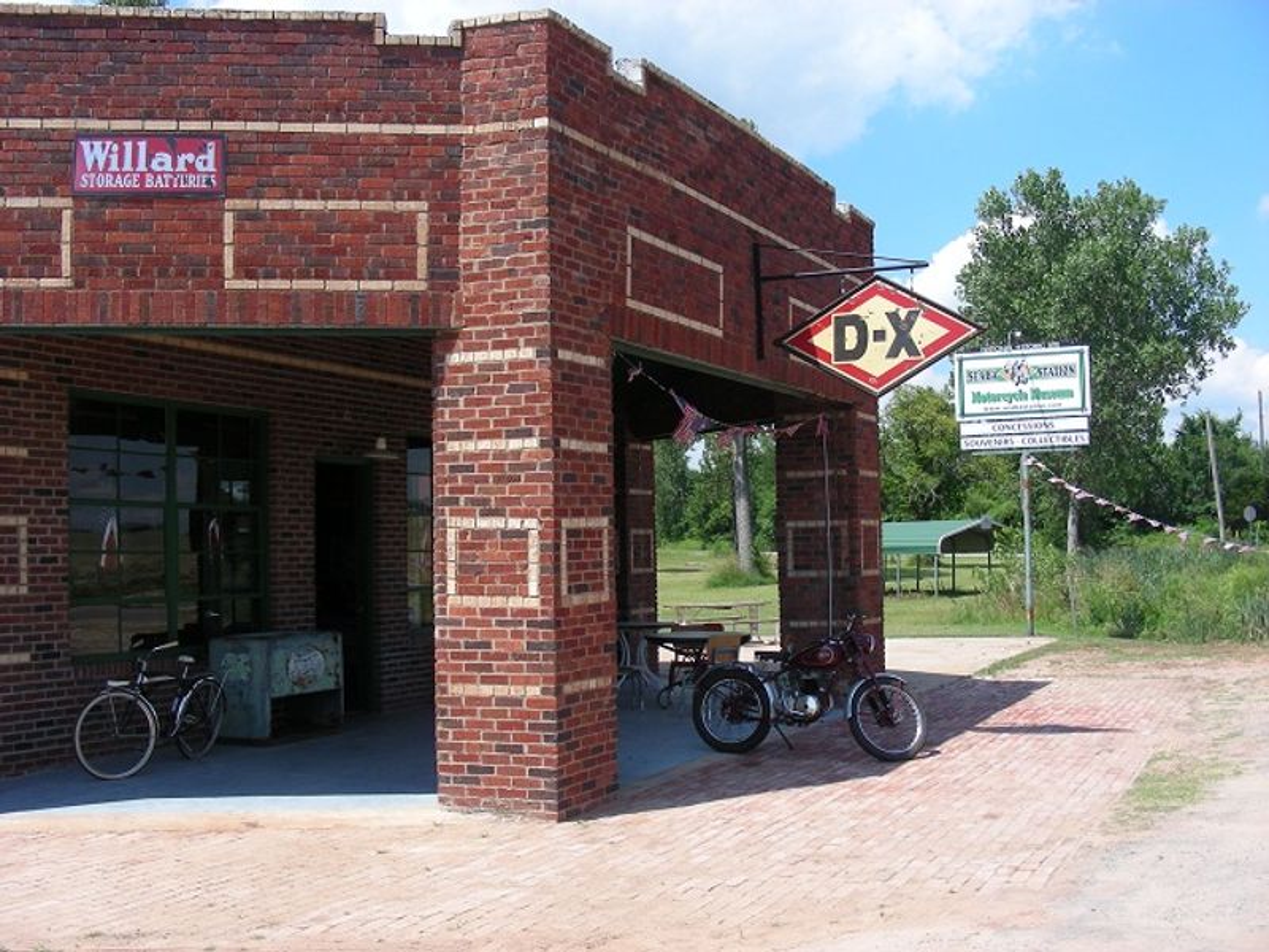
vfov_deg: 37.7
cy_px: 476
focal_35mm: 38
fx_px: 1393
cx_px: 634
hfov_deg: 49.0
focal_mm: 6.3
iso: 50
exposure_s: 1/366
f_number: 4
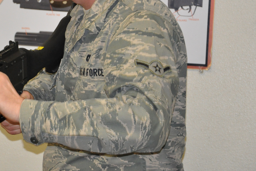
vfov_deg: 5.5
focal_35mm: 249
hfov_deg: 8.3
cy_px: 29
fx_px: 1771
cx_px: 59
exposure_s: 1/60
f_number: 5.6
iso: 1600
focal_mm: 92
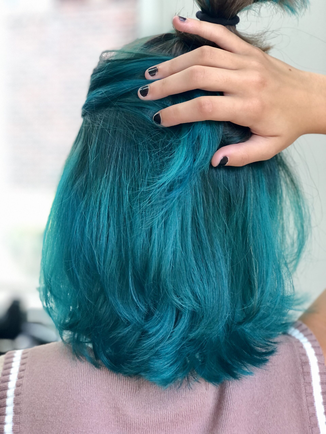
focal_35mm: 57
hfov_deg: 25.7
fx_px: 716
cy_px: 217
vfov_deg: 33.8
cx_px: 163
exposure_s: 1/30
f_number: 2.8
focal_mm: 6.6
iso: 50
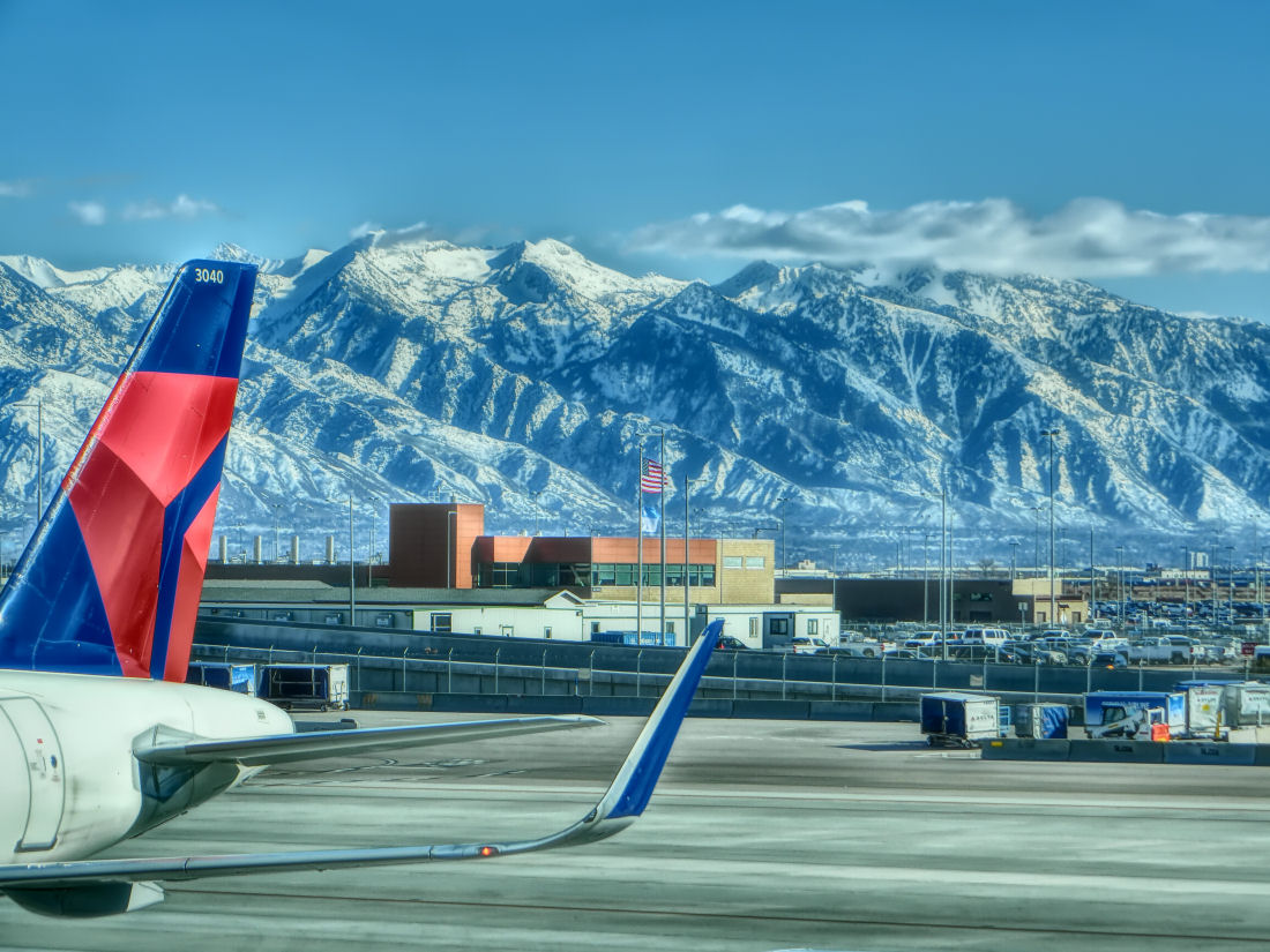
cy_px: 476
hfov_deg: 12.0
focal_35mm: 165
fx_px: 6054
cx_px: 635
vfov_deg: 9.0
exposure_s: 1/320
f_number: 5.9
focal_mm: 29.5
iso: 80
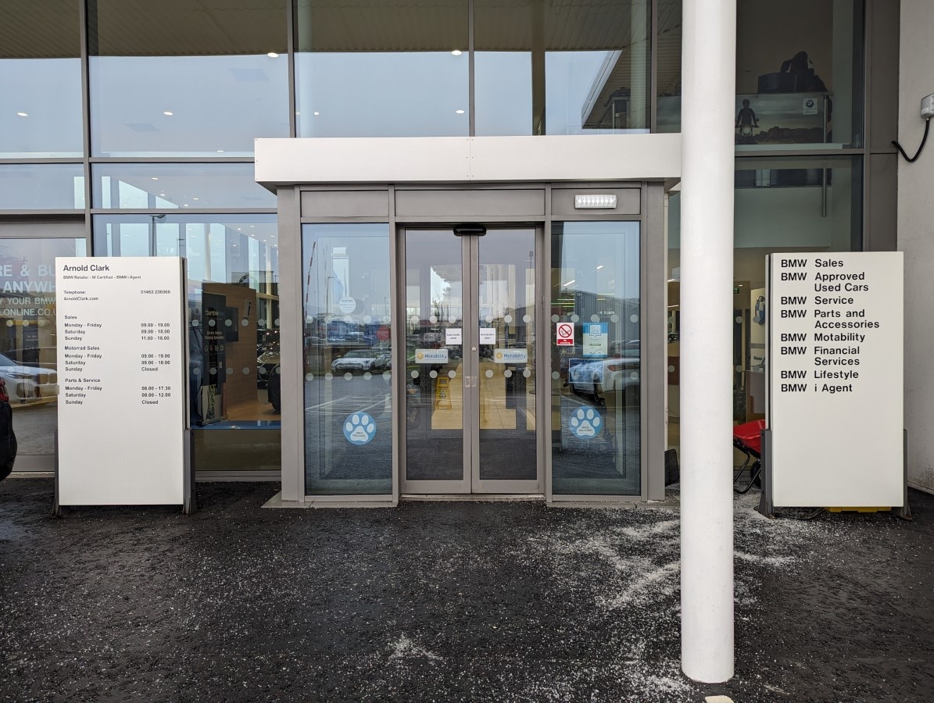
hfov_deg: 71.5
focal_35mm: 24
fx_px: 649
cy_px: 352
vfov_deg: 56.9
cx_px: 467
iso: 44
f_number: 1.85
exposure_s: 1/90.3
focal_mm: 6.81
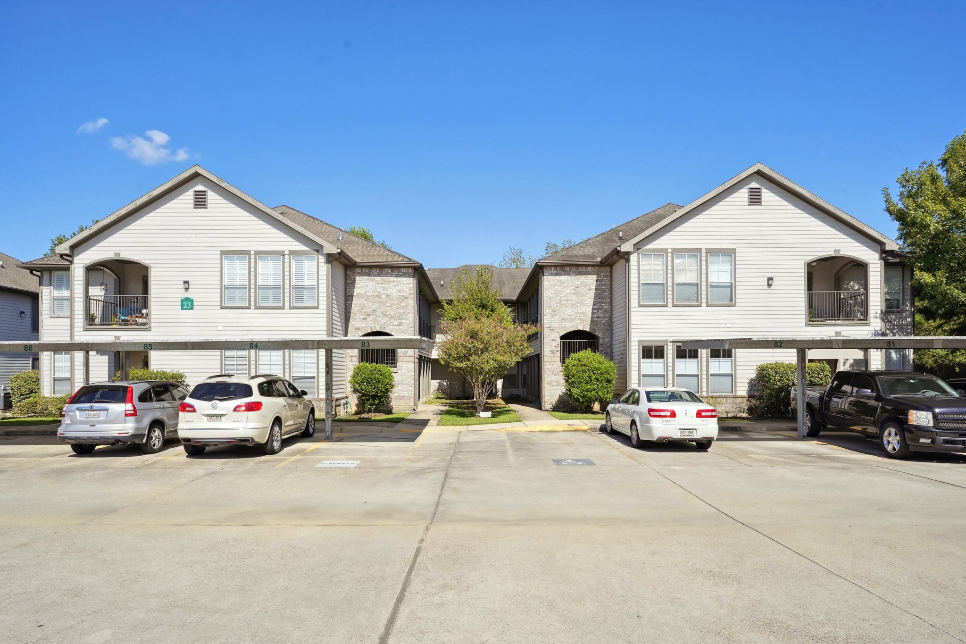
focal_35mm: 20
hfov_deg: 84.0
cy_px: 322
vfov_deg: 61.9
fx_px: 537
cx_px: 483
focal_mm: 20
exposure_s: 1/1600
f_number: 11
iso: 800
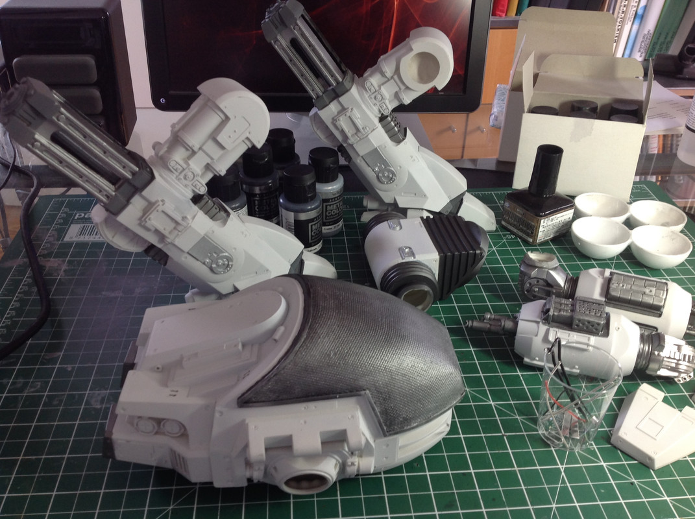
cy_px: 260
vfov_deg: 40.6
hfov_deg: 52.7
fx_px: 702
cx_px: 348
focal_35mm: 35
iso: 50
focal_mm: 4.28
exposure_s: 1/24
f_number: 2.4
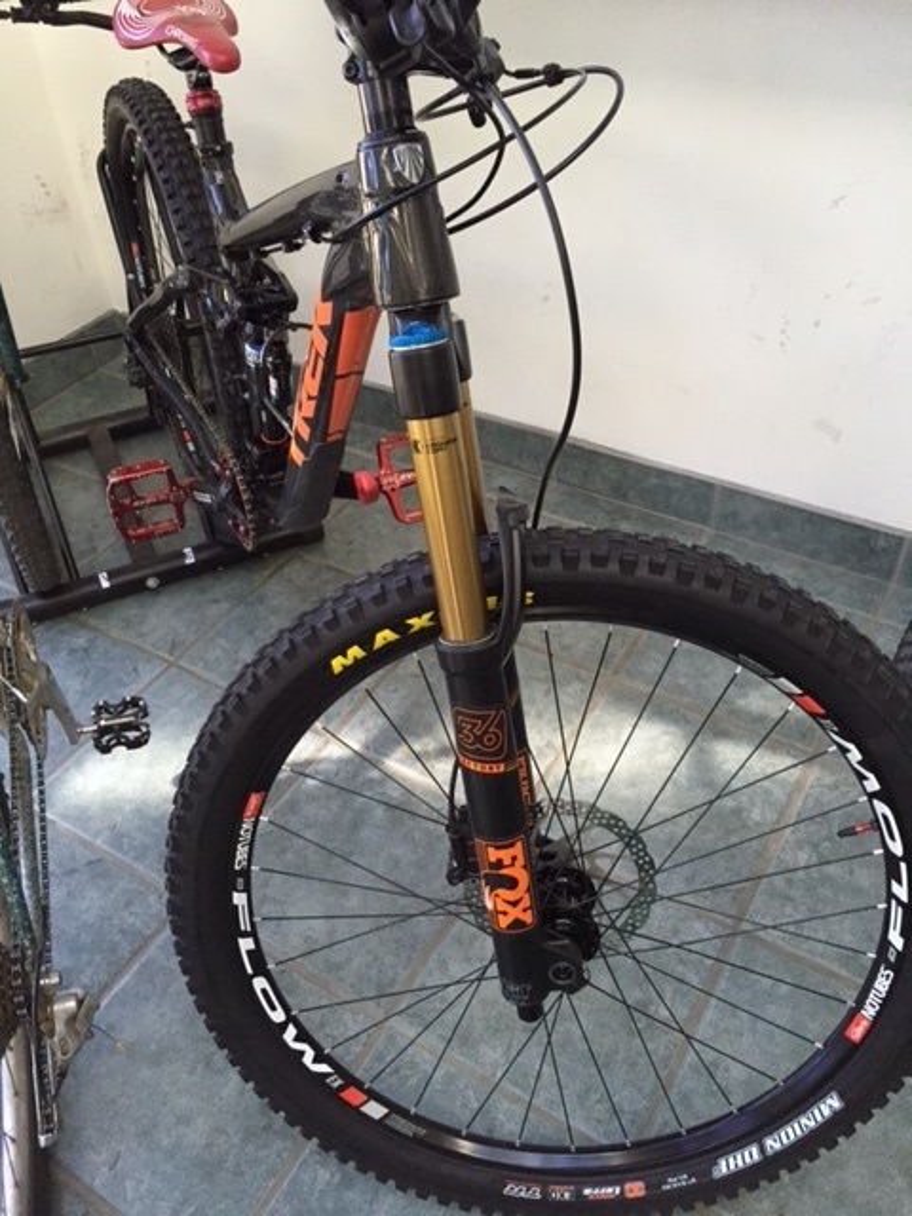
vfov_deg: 61.7
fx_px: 1019
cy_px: 608
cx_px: 456
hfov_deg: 48.2
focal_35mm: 29
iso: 160
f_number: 2.2
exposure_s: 1/30
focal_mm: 4.15
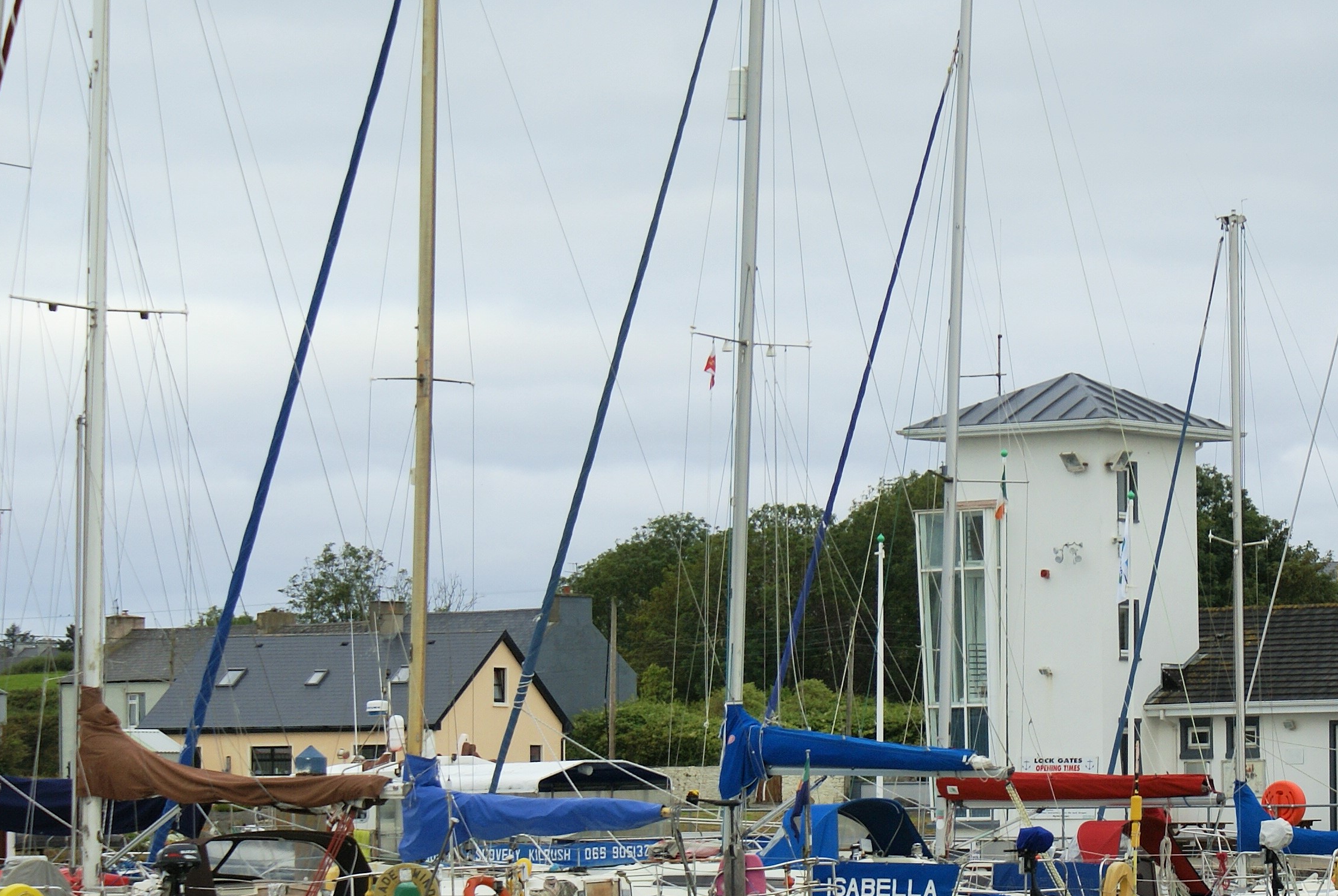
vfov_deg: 10.6
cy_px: 556
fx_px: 4837
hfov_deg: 15.7
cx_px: 1013
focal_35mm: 130
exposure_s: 1/125
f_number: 6.3
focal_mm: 50
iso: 100
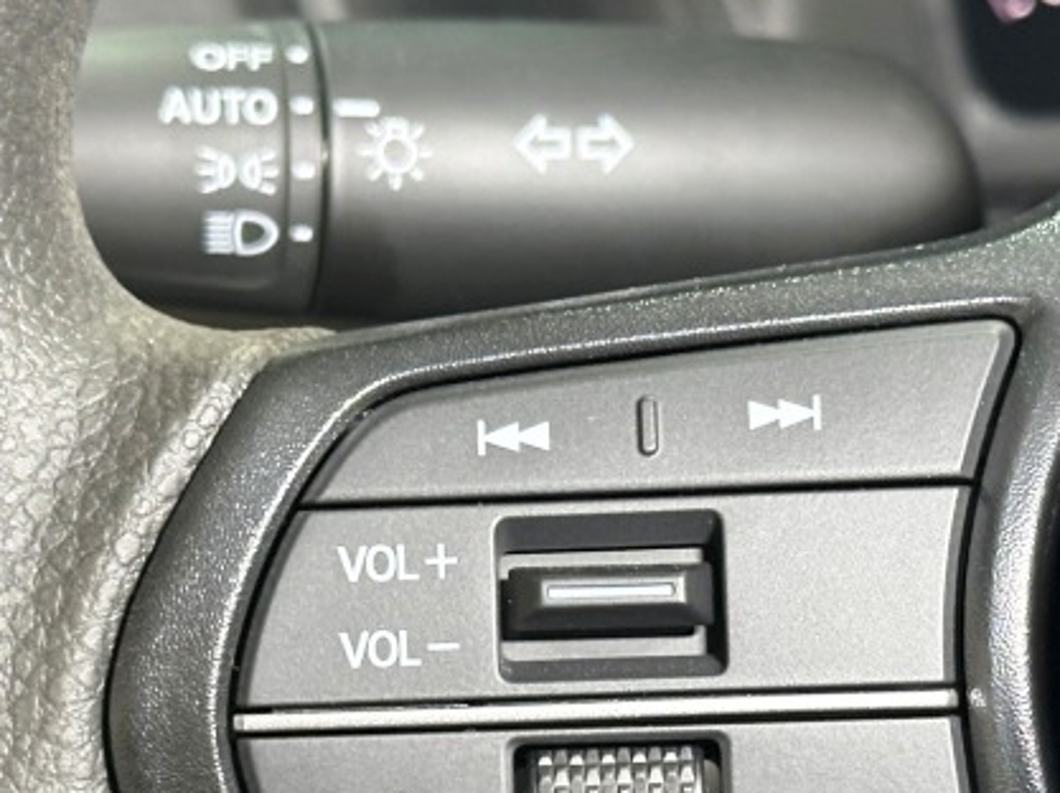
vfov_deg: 12.5
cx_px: 625
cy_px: 625
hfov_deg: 16.7
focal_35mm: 118
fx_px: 3610
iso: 400
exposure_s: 1/30
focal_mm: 6.86
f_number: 1.78
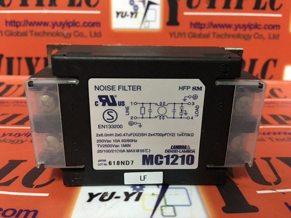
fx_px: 244
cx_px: 146
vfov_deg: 48.2
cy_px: 109
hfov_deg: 61.7
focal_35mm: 29
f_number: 2.2
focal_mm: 4.15
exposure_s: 1/10
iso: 80
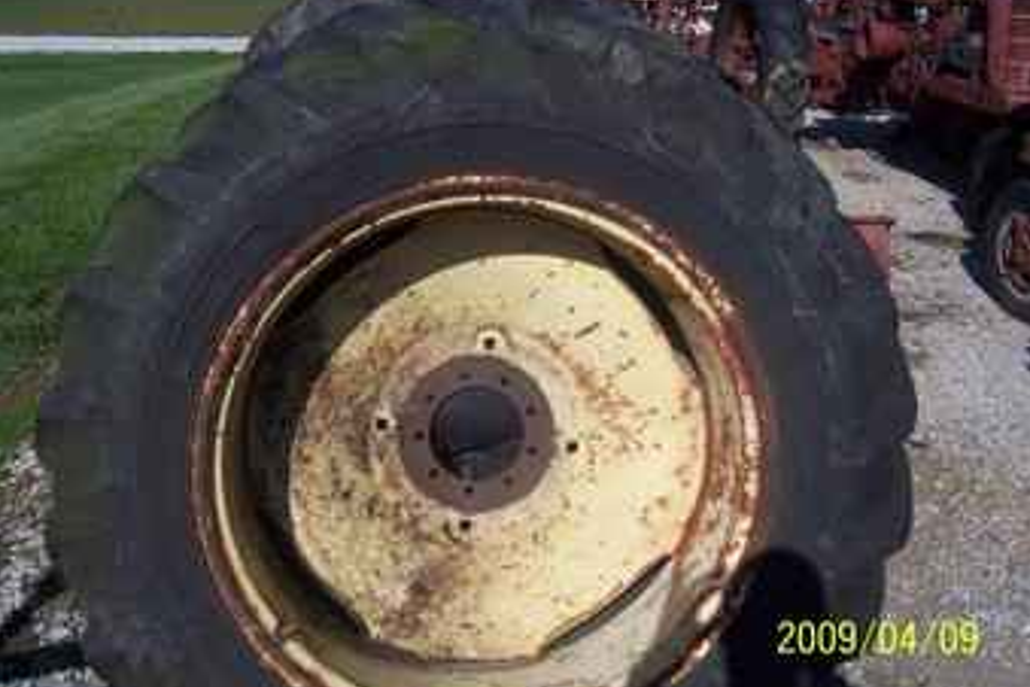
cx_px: 513
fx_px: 1087
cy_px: 350
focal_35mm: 38
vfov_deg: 35.1
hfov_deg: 50.7
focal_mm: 6.2
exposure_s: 1/1000
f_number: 4.5
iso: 80
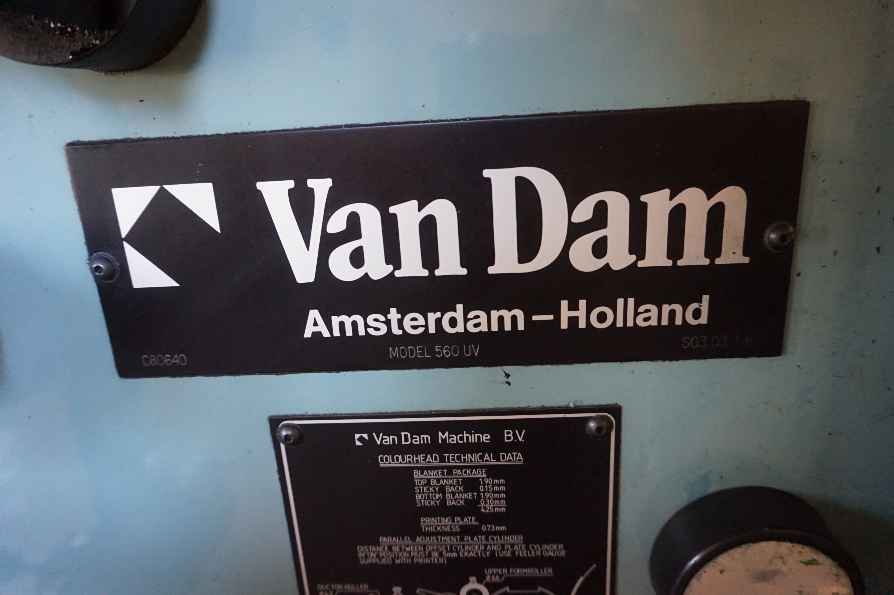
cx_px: 447
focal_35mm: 24
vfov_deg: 53.1
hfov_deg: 73.8
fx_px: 596
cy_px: 298
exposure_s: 1/60
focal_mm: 16
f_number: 3.5
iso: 3200
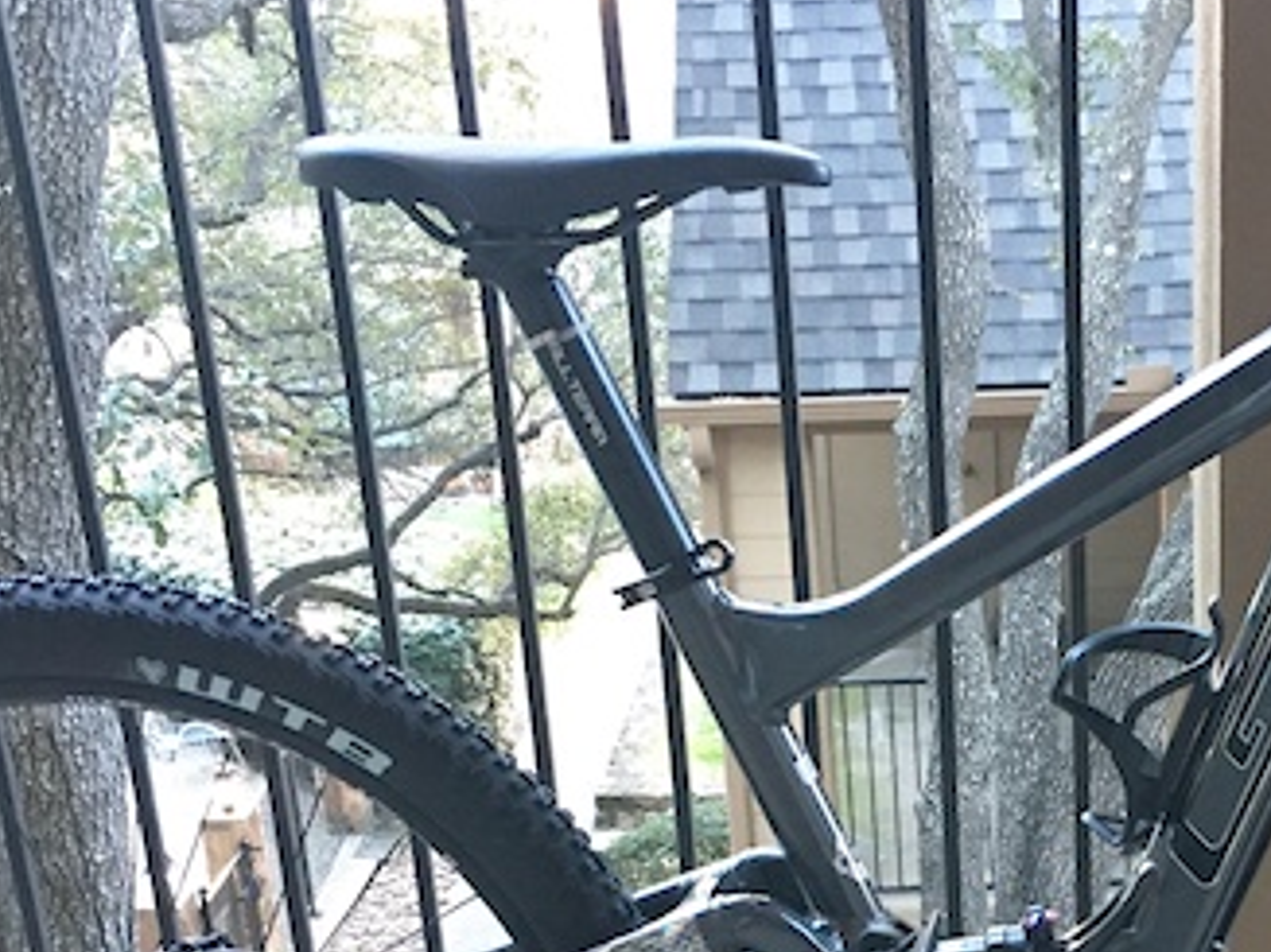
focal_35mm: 71
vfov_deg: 20.2
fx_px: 2606
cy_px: 917
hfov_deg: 26.7
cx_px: 1096
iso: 160
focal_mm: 4.15
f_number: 2.2
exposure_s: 1/30
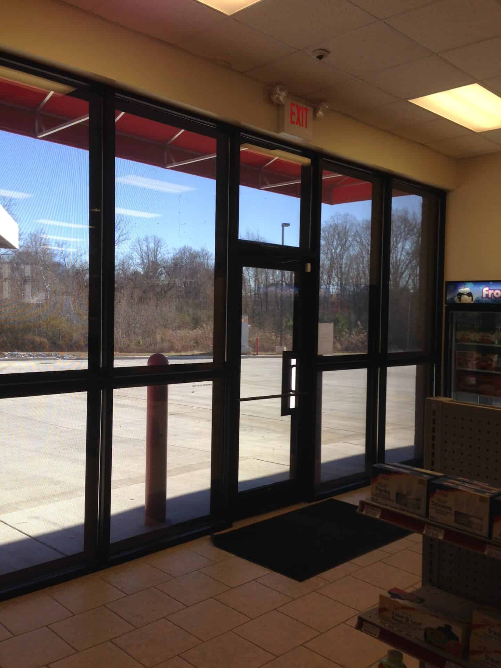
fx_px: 637
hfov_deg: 42.9
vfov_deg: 55.4
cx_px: 250
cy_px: 334
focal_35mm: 33
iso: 50
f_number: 2.4
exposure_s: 1/179
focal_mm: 4.12
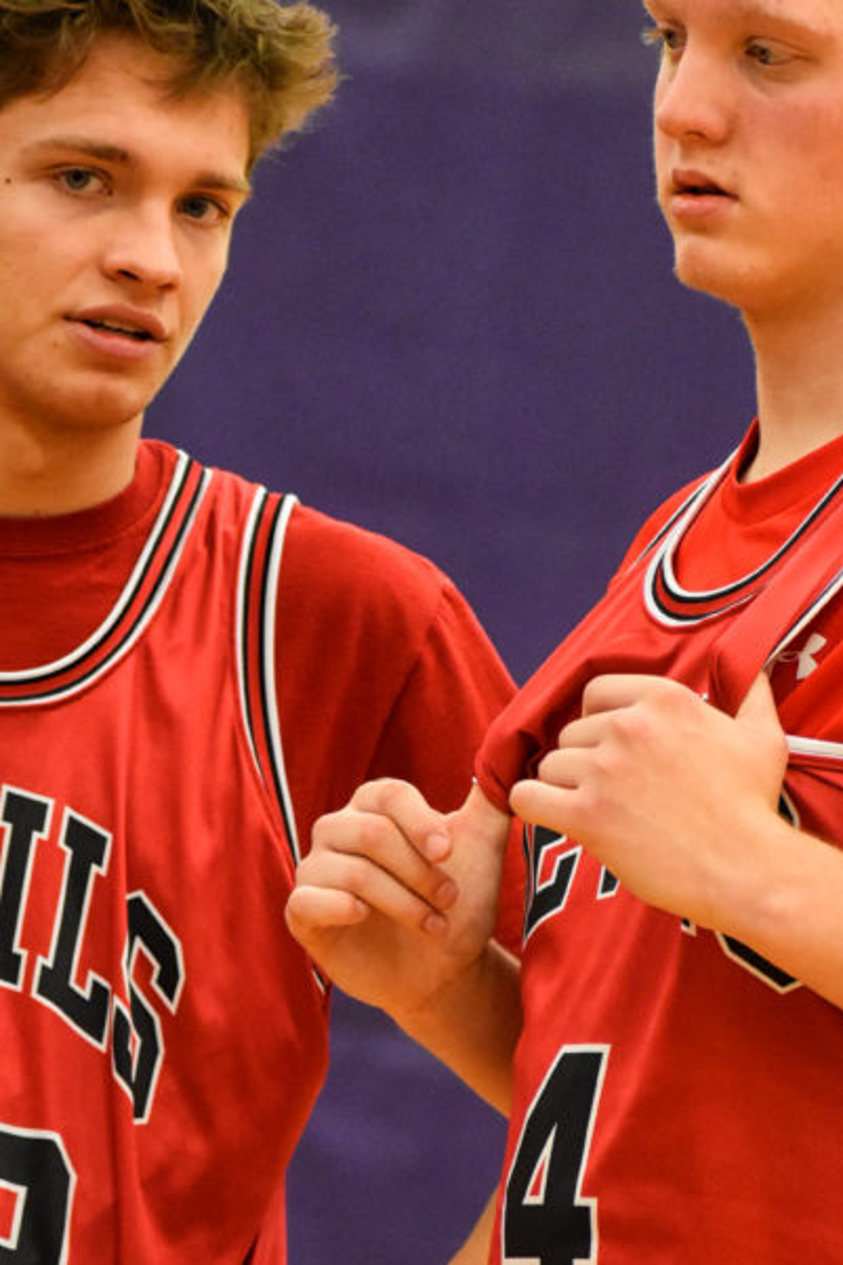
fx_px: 12615
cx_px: 320
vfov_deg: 5.7
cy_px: 841
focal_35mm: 359
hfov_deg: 3.8
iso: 3200
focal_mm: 125
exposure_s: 1/250
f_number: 4.8
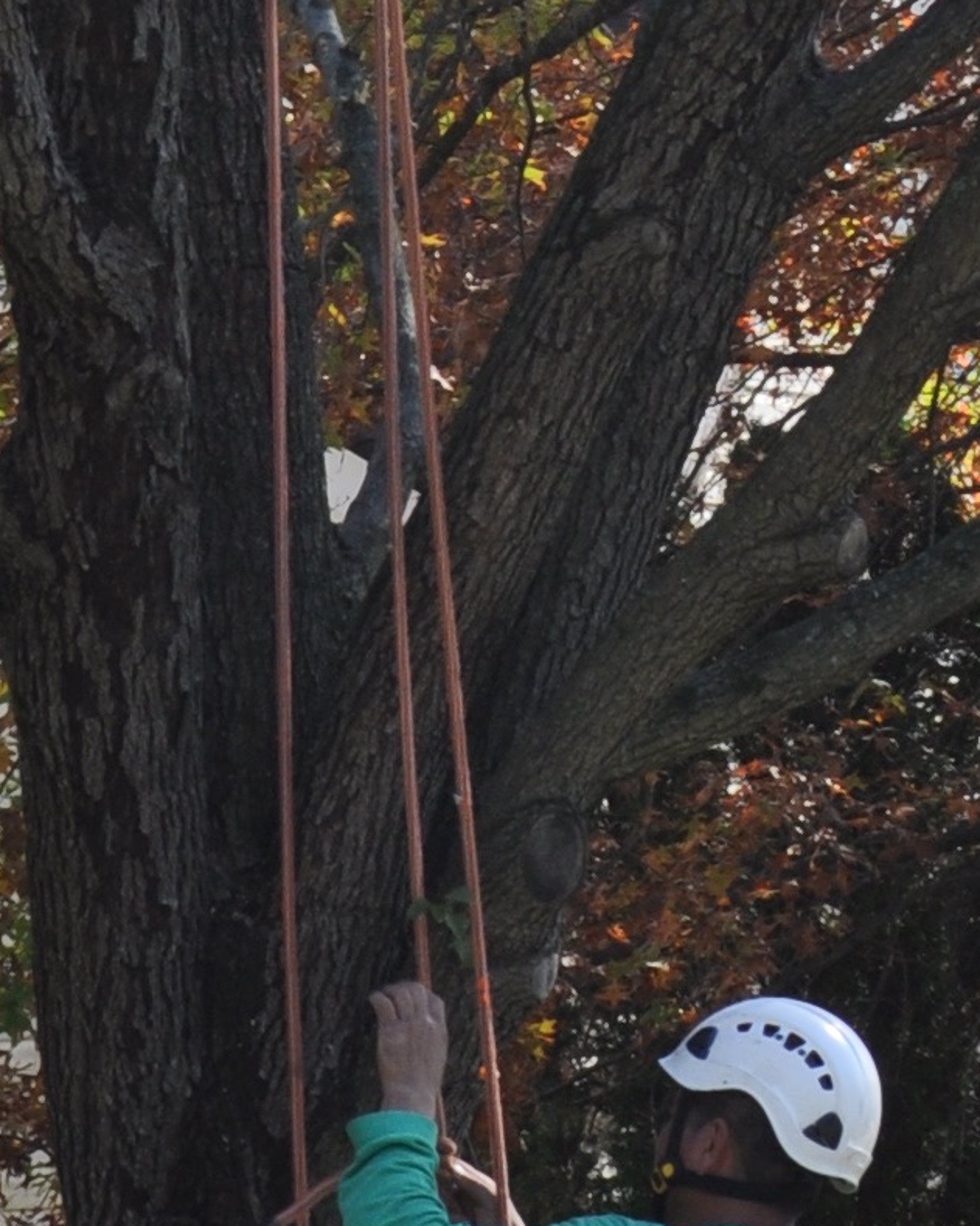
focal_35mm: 268
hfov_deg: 5.8
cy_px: 89
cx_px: 290
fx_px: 9702
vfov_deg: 7.2
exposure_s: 1/250
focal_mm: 35
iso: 250
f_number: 8
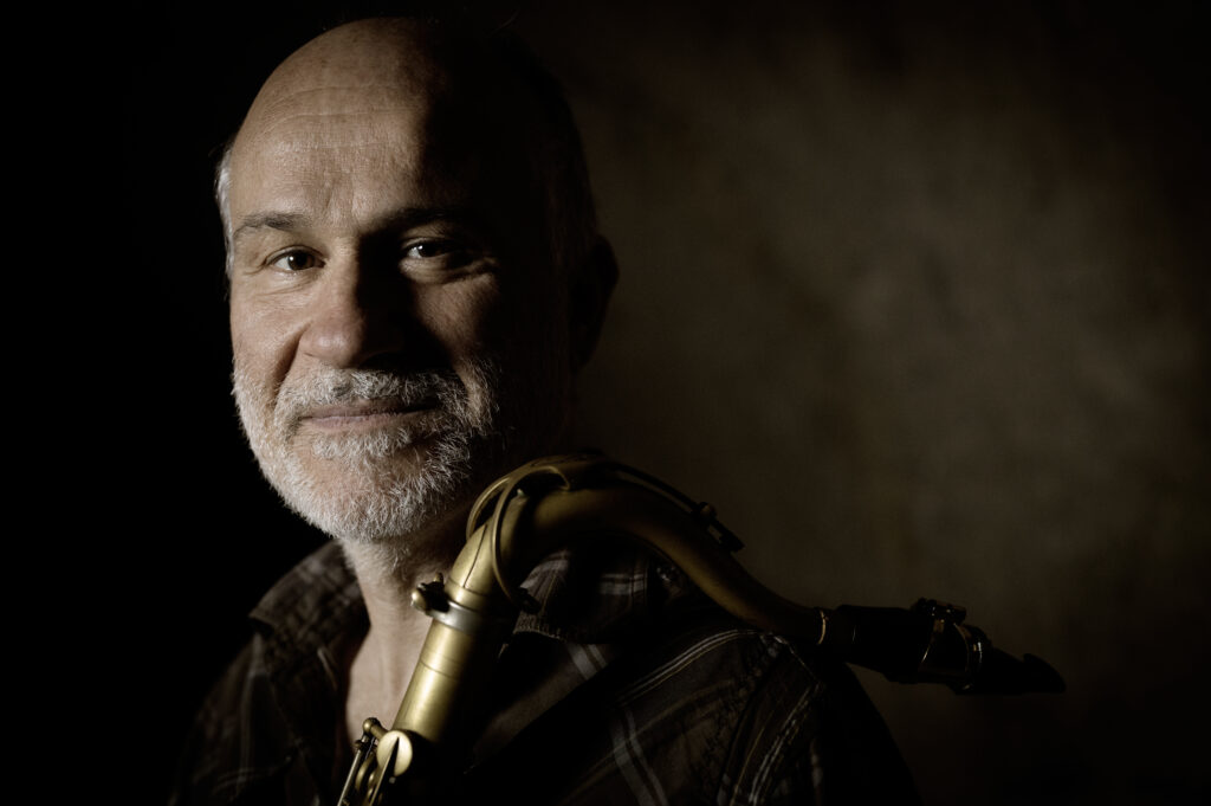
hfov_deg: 39.6
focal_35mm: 50
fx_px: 1681
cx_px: 606
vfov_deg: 26.9
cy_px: 403
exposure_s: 1/250
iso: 2500
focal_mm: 50
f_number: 3.2
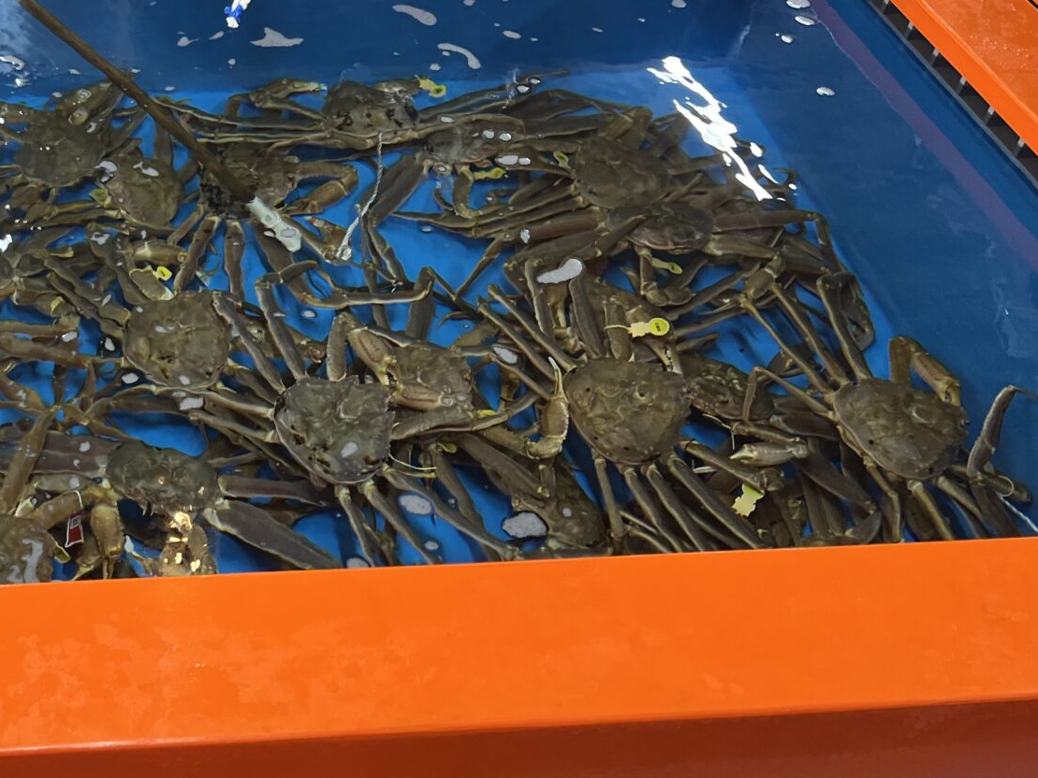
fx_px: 1439
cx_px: 98
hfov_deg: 37.0
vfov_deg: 29.7
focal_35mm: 48
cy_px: 187
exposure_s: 1/120
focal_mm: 5.7
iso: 125
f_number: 1.5
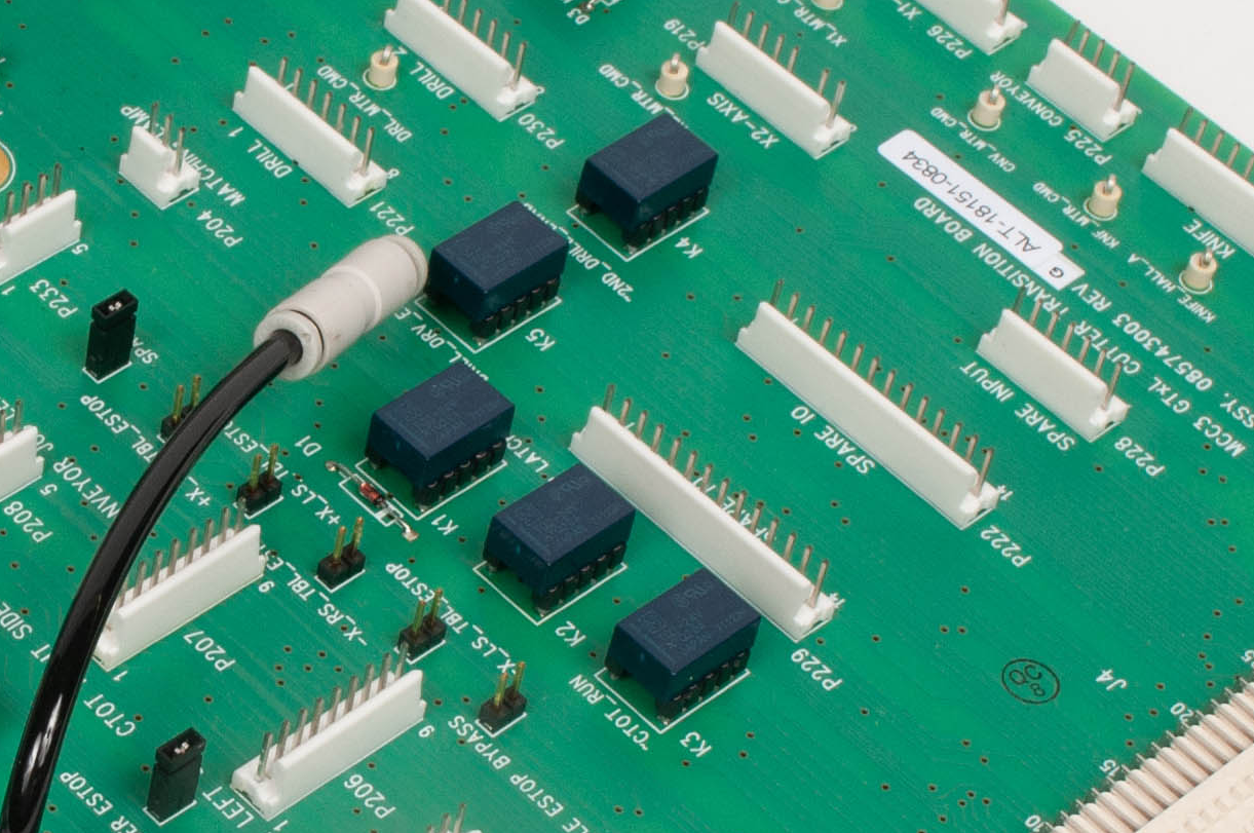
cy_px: 541
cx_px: 111
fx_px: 4766
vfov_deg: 10.0
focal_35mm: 137
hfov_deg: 14.8
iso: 200
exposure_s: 1/80
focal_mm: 26
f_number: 13
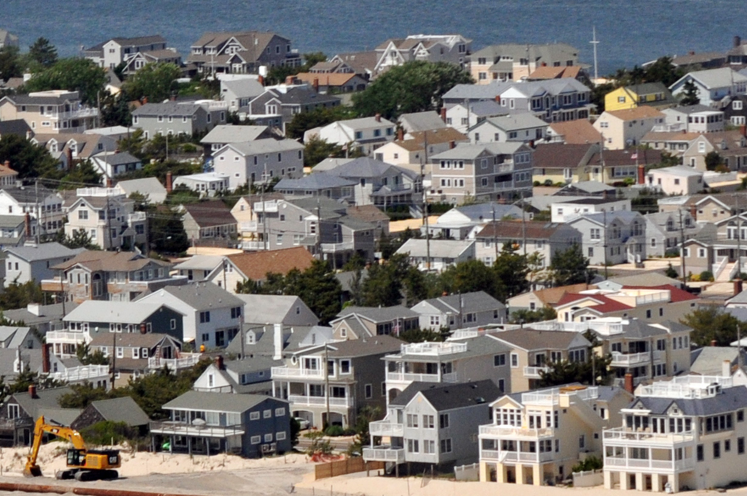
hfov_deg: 5.6
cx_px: -392
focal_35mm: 367
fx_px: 7606
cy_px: 389
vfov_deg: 3.7
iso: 400
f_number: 13
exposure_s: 1/1000
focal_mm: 70
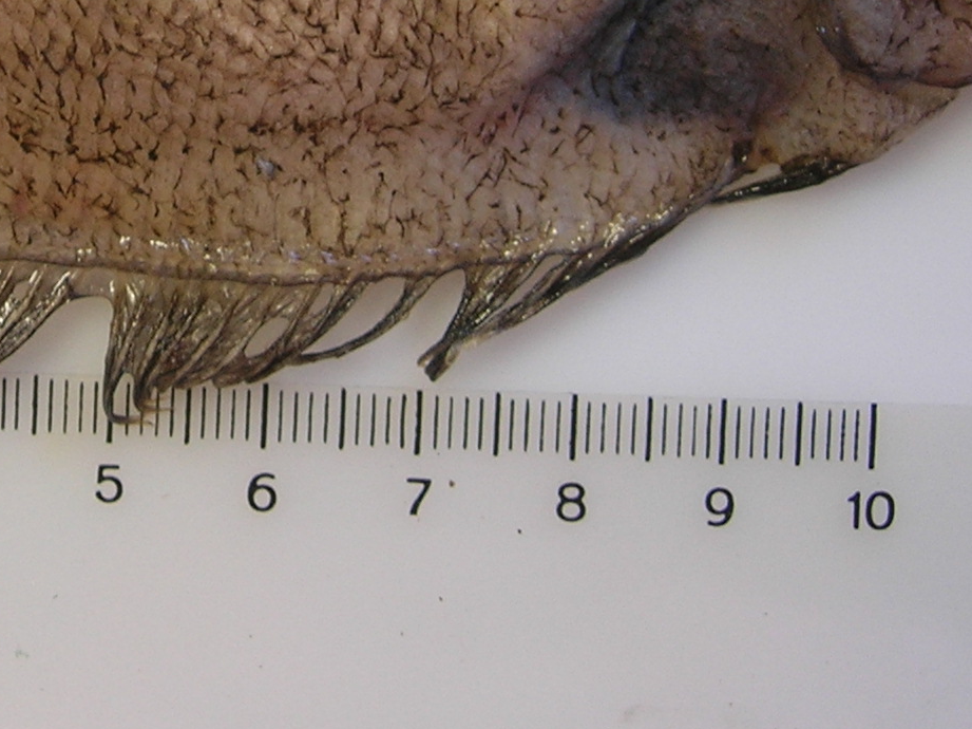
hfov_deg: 18.2
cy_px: -14
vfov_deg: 13.6
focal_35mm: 107
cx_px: 155
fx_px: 3003
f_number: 2.8
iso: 64
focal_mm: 7.8
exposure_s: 1/12
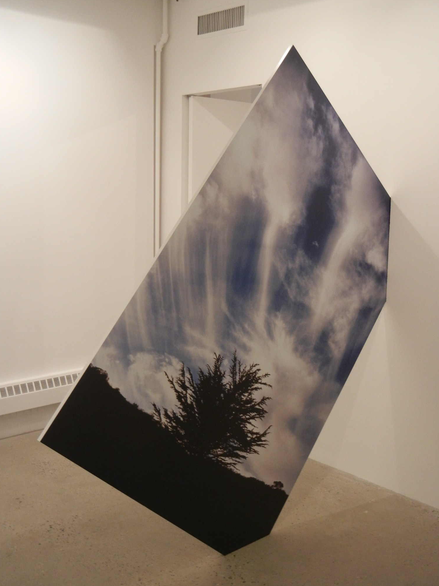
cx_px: 217
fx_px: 676
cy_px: 287
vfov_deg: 46.8
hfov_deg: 36.0
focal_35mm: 40
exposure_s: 1/26.2
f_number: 3.7
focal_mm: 7.1
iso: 400
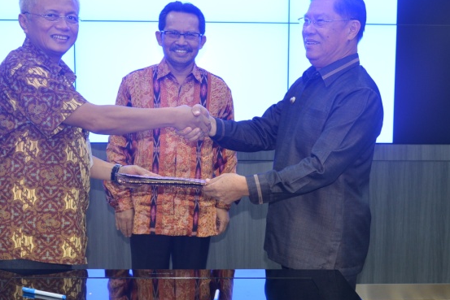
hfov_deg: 31.9
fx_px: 788
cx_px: 238
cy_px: 196
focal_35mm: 63
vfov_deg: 21.5
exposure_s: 1/25
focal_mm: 34
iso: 640
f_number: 4.5
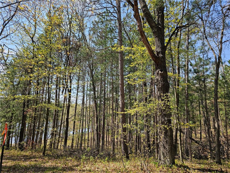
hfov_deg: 73.9
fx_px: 153
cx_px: 115
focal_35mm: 23
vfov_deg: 58.9
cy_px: 86
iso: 10
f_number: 1.7
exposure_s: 1/324
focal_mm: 6.3
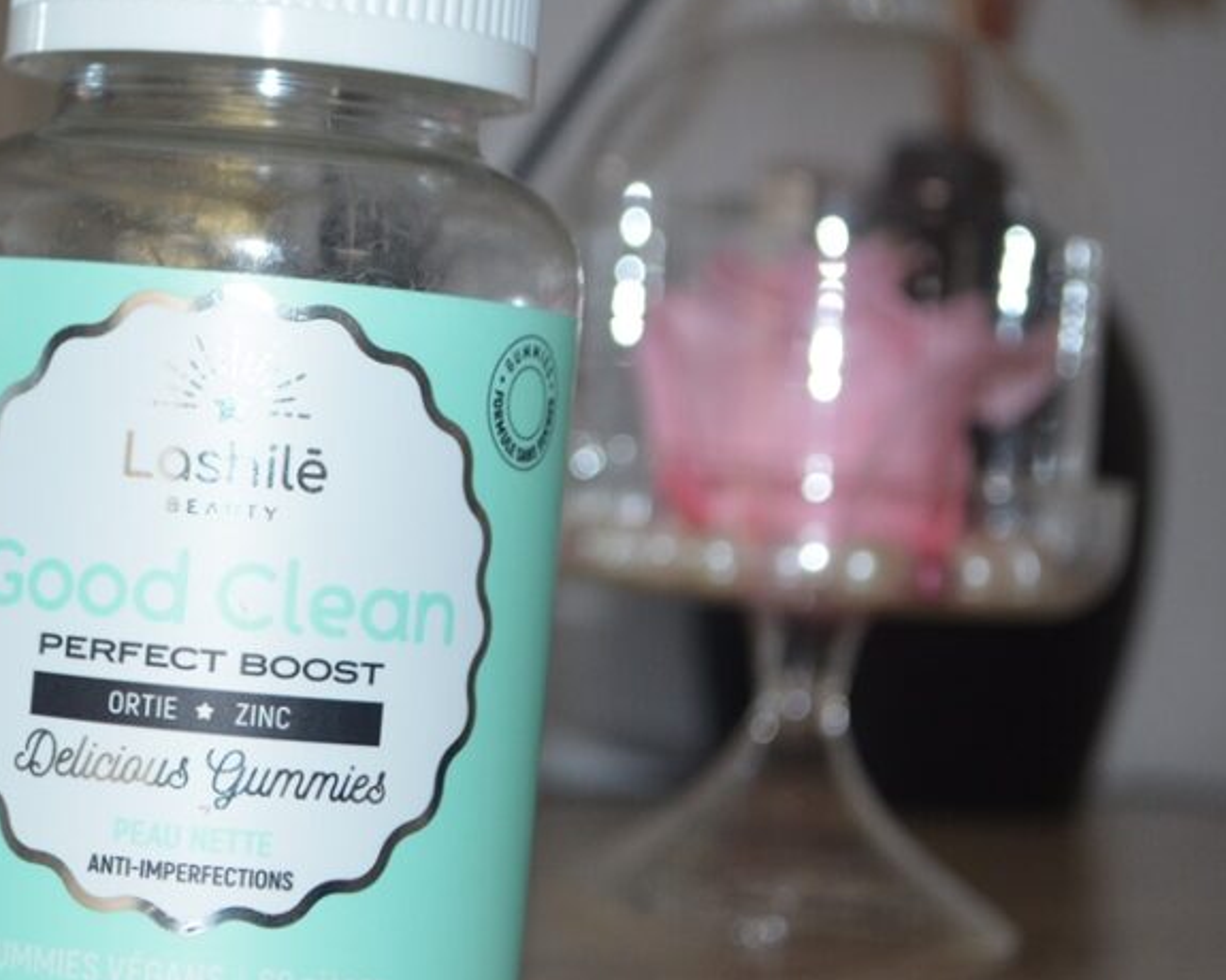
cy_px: 494
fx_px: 3991
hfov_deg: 17.3
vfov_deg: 14.0
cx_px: 222
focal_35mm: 110
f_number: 5.3
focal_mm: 44
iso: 1100
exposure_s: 1/60
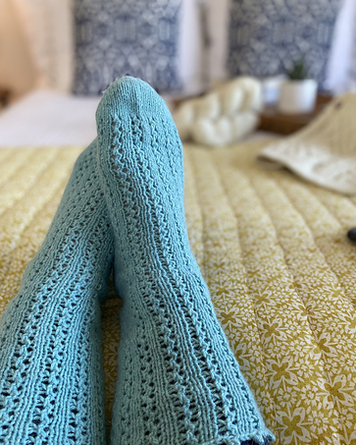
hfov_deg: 51.6
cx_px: 175
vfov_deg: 62.2
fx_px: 368
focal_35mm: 28
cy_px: 226
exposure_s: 1/60
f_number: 1.8
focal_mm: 4.25
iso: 125
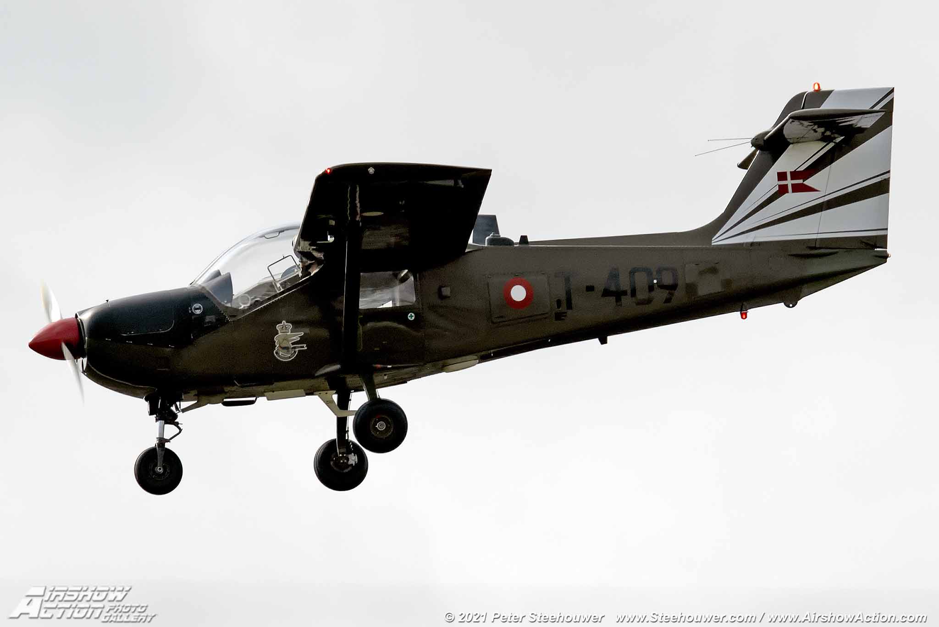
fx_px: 15658
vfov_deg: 2.3
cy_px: 314
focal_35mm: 600
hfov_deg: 3.4
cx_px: 470
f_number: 6.3
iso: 100
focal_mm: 400
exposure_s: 1/1000
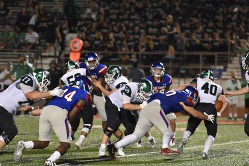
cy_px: 78
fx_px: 1854
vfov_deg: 5.1
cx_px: 148
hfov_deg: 7.7
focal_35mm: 268
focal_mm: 200
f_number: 2.8
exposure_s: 1/640
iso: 2500
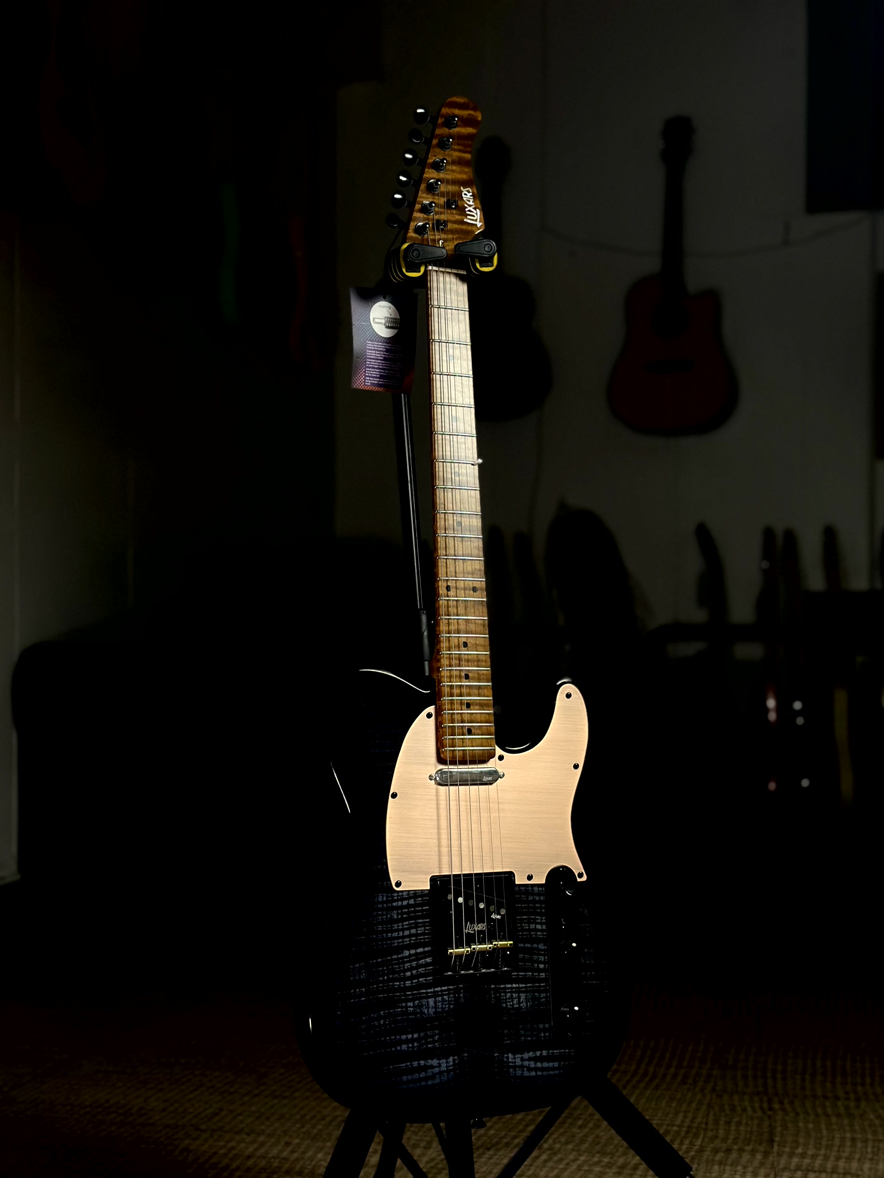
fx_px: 1635
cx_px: 442
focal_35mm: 48
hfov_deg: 30.3
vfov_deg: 39.7
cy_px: 589
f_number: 1.78
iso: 160
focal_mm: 6.86
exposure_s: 1/60
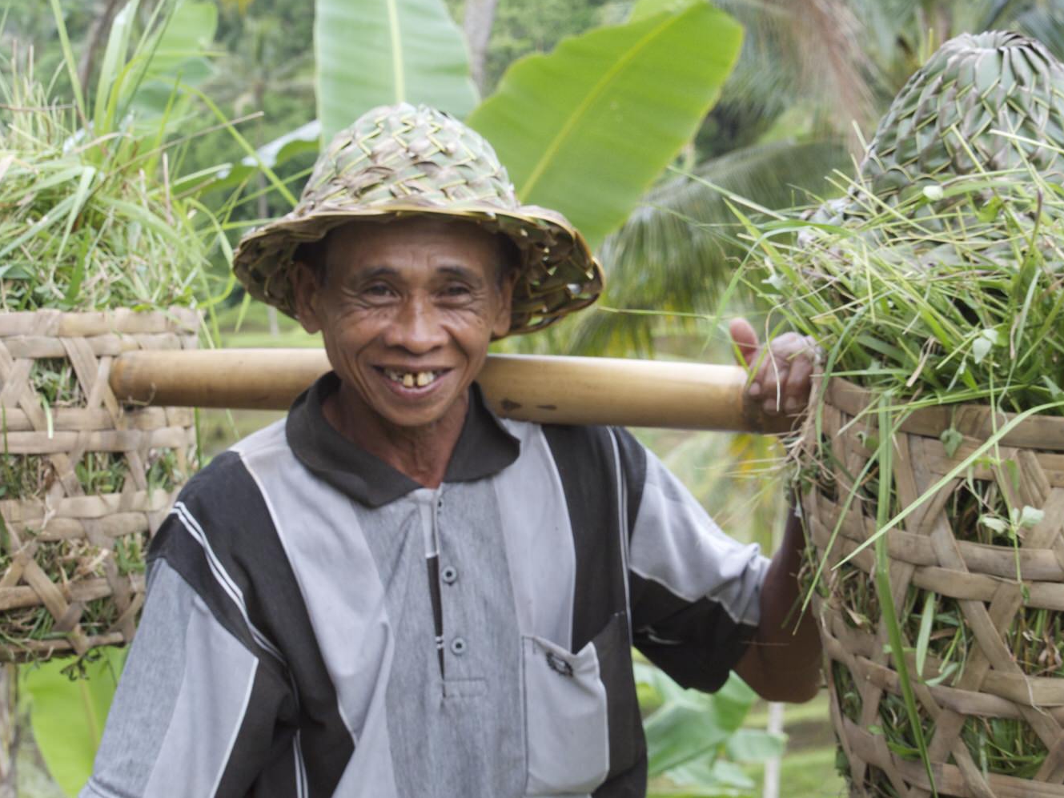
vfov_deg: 16.8
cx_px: 544
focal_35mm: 88
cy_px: 397
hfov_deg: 22.3
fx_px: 2705
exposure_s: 1/60
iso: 400
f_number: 6.3
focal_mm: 30
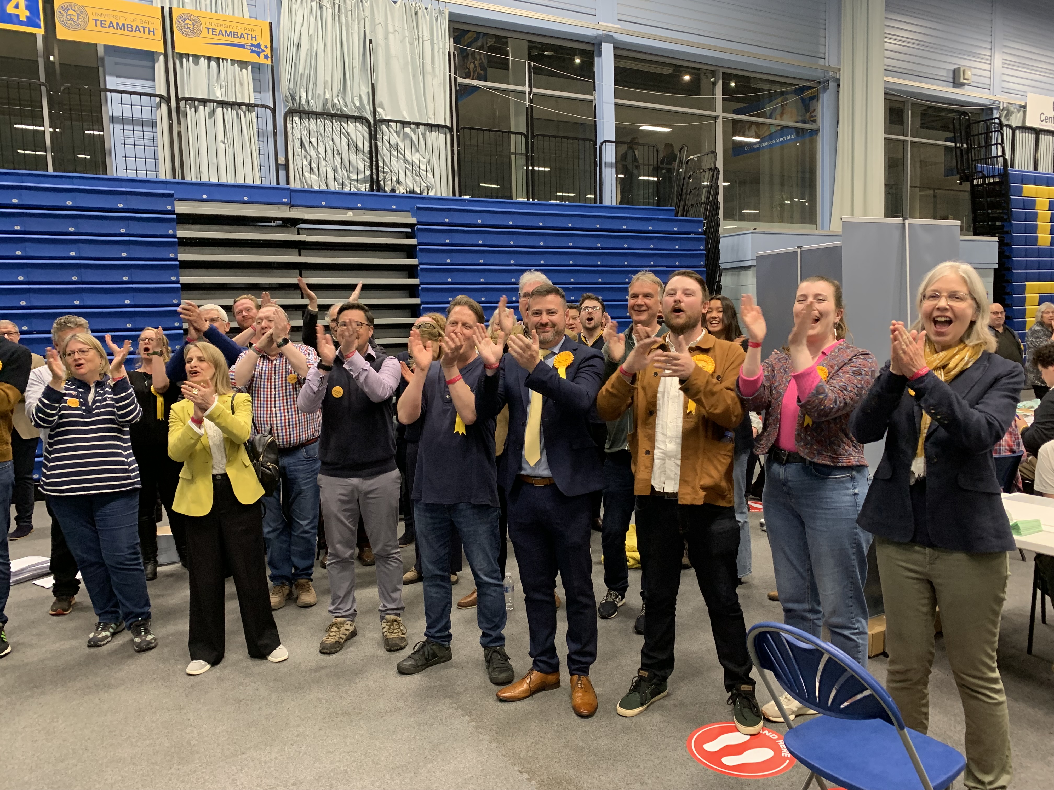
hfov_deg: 67.3
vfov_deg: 53.1
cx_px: 527
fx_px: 792
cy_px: 395
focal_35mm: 26
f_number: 1.8
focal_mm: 4.25
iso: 200
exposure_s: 1/60
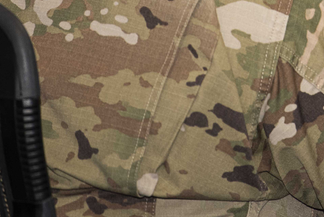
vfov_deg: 1.8
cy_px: -173
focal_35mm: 772
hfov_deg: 2.7
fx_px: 6950
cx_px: 440
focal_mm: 200
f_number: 3.2
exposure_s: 1/250
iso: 640
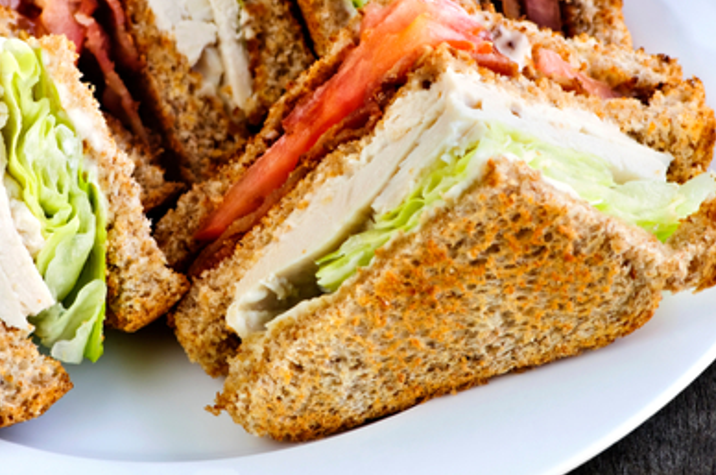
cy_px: 140
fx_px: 4838
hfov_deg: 8.5
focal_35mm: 244
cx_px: 242
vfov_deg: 5.6
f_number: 9
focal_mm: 105
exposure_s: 1/13
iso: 200
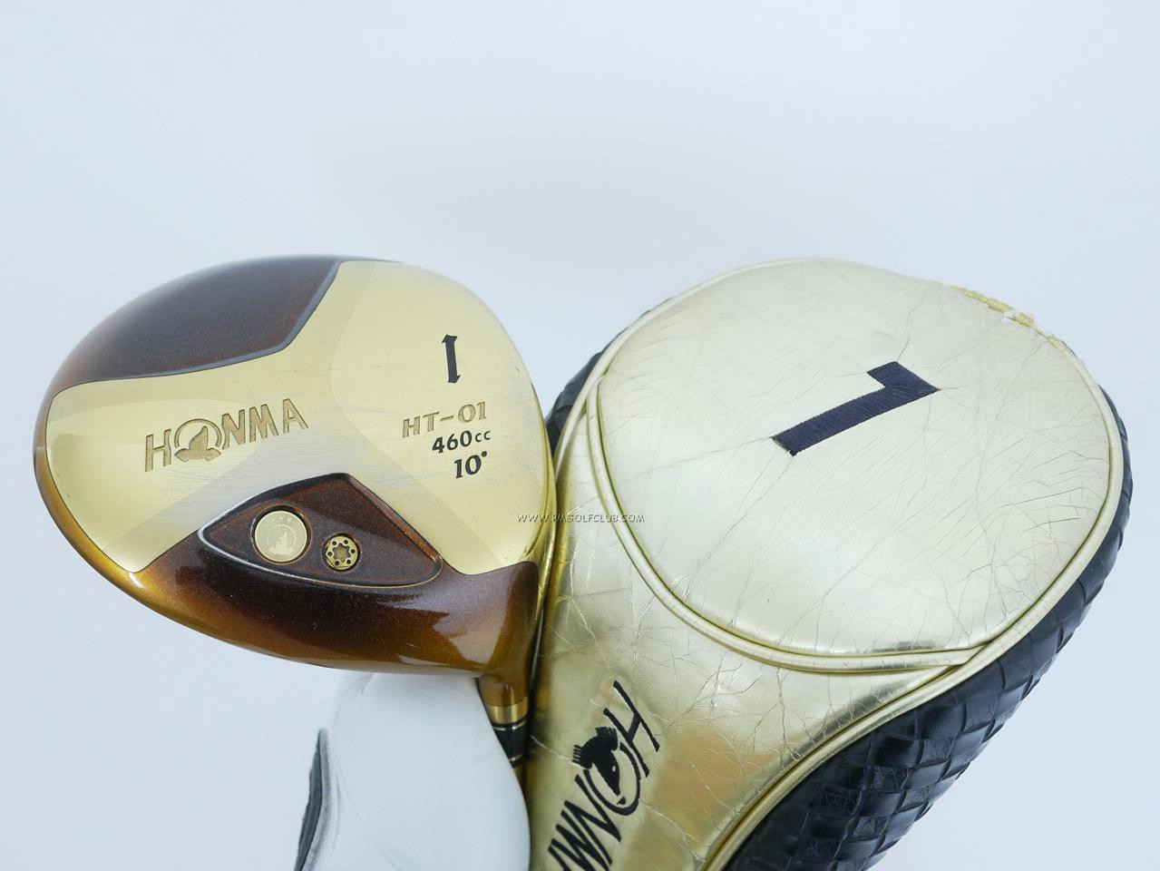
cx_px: 580
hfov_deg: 38.2
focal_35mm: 50
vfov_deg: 29.1
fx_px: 1676
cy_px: 436
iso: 1600
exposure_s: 1/80
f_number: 4.5
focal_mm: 25
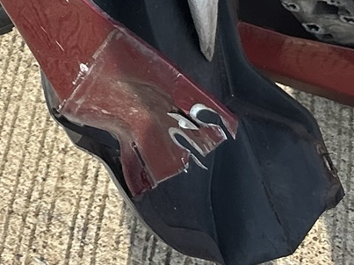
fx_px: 1319
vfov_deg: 10.1
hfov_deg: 14.0
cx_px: -229
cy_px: -367
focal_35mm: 129
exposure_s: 1/2841
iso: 50
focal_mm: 5.7
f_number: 1.5
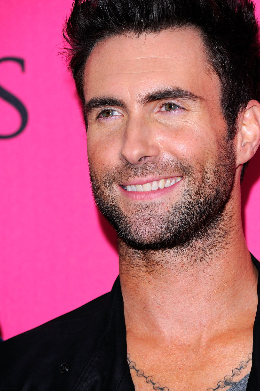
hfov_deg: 3.6
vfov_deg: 5.4
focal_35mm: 381
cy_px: 188
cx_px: 162
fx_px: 4133
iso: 400
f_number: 9
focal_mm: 300
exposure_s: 1/250
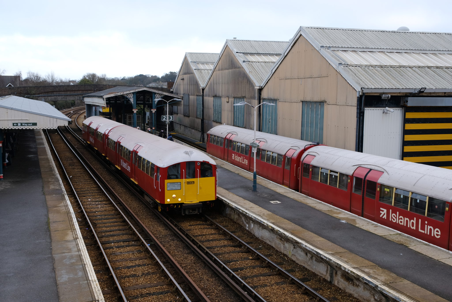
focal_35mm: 37
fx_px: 464
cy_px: 151
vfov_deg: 35.9
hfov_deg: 51.9
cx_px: 226
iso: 200
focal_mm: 24.9
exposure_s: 1/85
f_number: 5.6
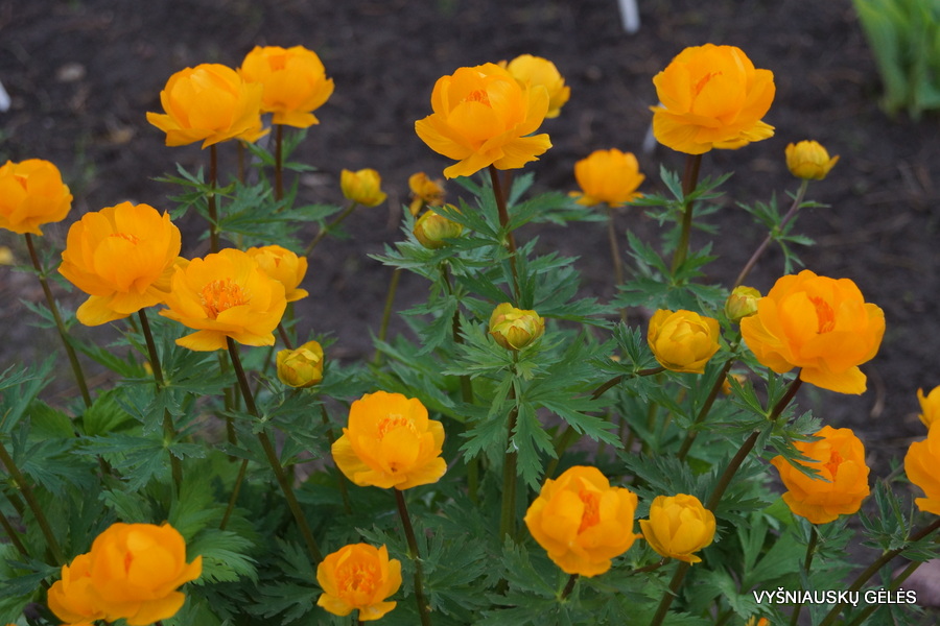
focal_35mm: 68
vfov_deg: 20.2
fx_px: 1762
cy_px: 313
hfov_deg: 29.9
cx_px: 470
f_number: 5.6
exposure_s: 1/160
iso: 640
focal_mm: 45
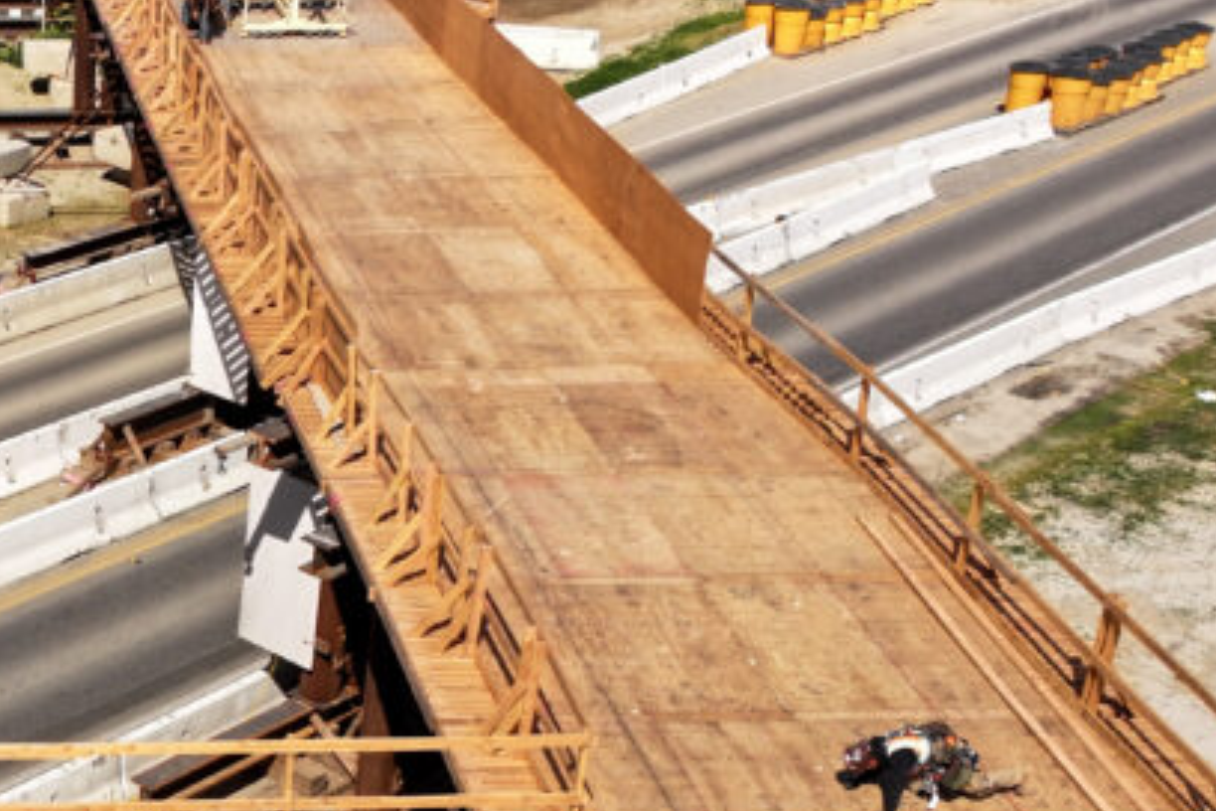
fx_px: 2027
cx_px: 18
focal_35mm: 60
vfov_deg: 22.3
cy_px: 638
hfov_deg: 31.1
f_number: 2.8
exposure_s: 1/2500
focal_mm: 12.29
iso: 100
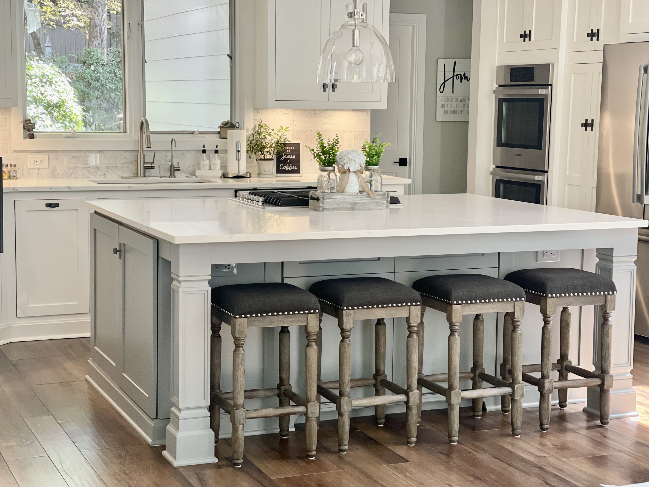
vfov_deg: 22.9
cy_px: 244
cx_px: 324
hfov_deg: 30.3
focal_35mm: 64
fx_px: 1200
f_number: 2.2
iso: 125
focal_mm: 7.5
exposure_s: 1/40
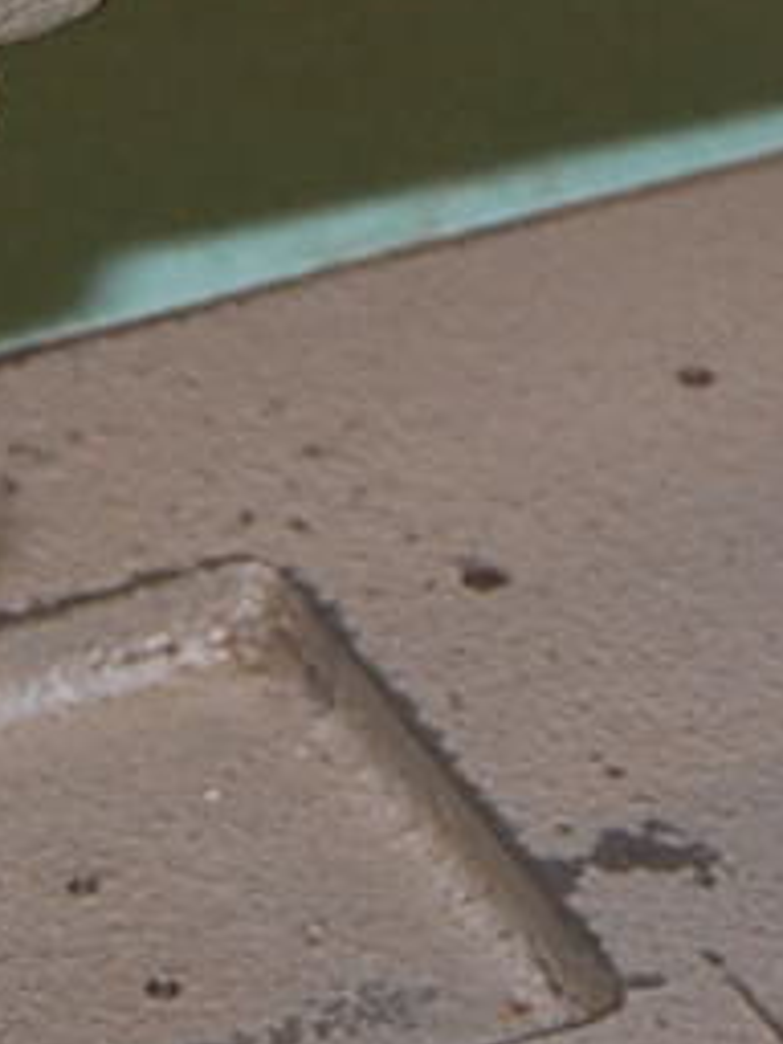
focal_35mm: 263
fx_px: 7927
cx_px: 628
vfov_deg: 7.5
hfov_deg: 5.7
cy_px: -232
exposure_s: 1/60
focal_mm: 31
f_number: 4.5
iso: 400
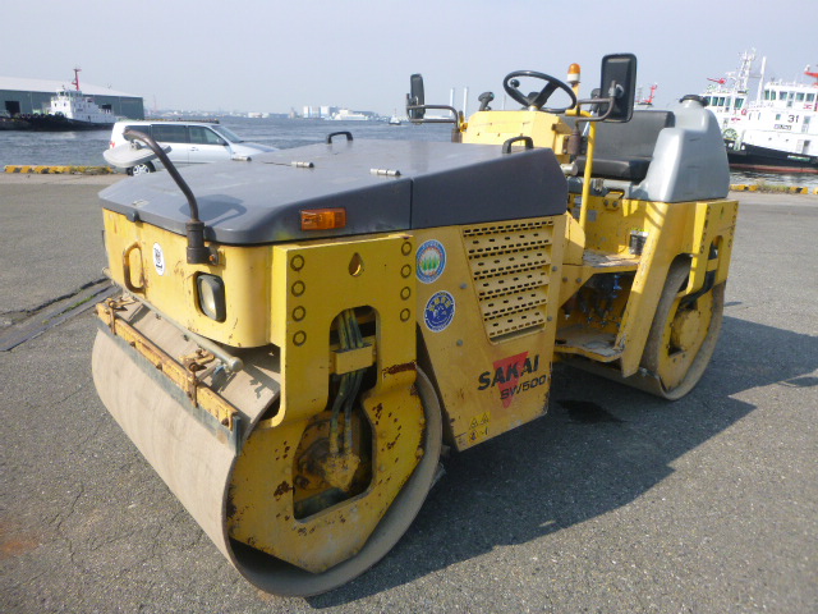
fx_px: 591
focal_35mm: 25
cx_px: 409
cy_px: 307
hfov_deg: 69.4
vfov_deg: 54.9
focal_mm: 4.5
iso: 100
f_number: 3.9
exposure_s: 1/500
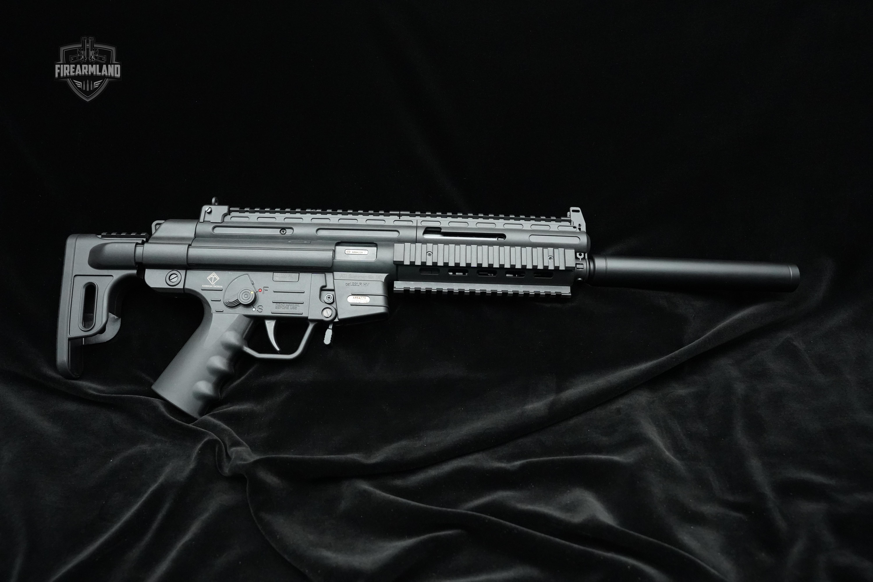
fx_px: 582
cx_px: 436
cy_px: 291
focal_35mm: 24
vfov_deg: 53.1
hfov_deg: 73.7
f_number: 6.3
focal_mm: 24
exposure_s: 1/80
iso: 8000
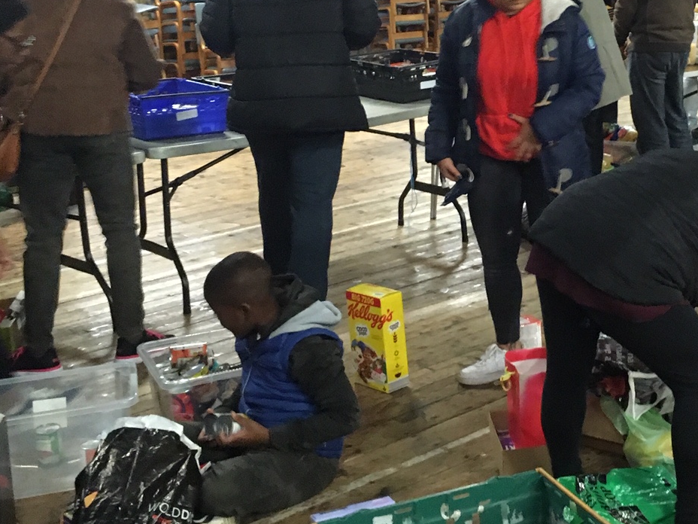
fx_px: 1270
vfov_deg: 23.0
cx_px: 569
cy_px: 125
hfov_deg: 29.9
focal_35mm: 63
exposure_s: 1/17
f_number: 2.2
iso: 200
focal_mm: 4.15
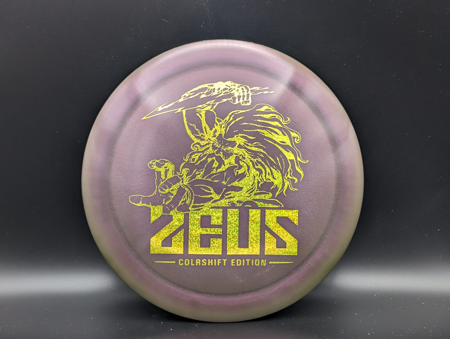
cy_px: 170
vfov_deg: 29.8
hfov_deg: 38.9
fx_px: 638
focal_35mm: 49
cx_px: 225
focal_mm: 6.9
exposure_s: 1/437
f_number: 1.68
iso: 329
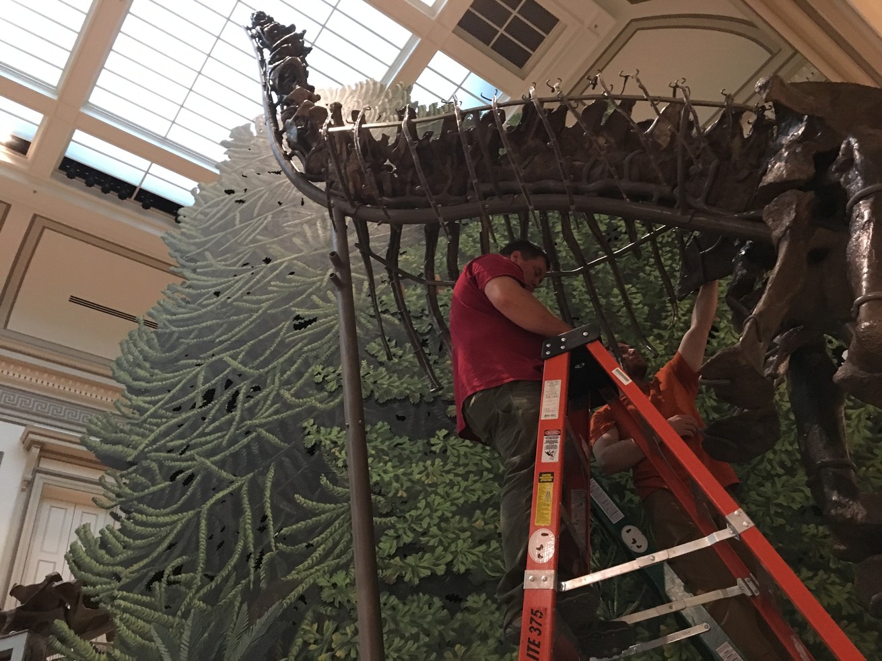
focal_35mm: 29
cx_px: 441
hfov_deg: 61.7
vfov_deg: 48.2
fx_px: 739
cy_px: 330
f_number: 2.2
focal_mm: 4.15
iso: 250
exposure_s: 1/15
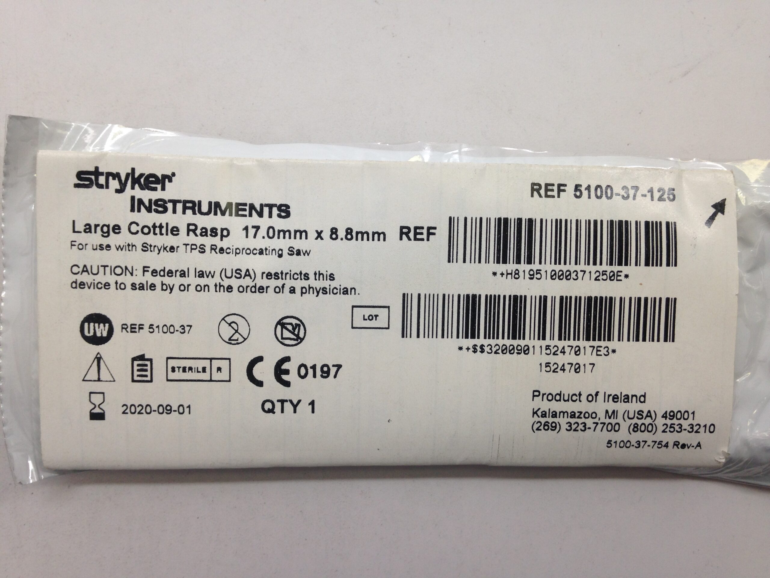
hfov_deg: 55.4
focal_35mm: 33
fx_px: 734
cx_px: 385
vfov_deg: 42.9
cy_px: 289
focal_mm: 4.12
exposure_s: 1/40
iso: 50
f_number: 2.4
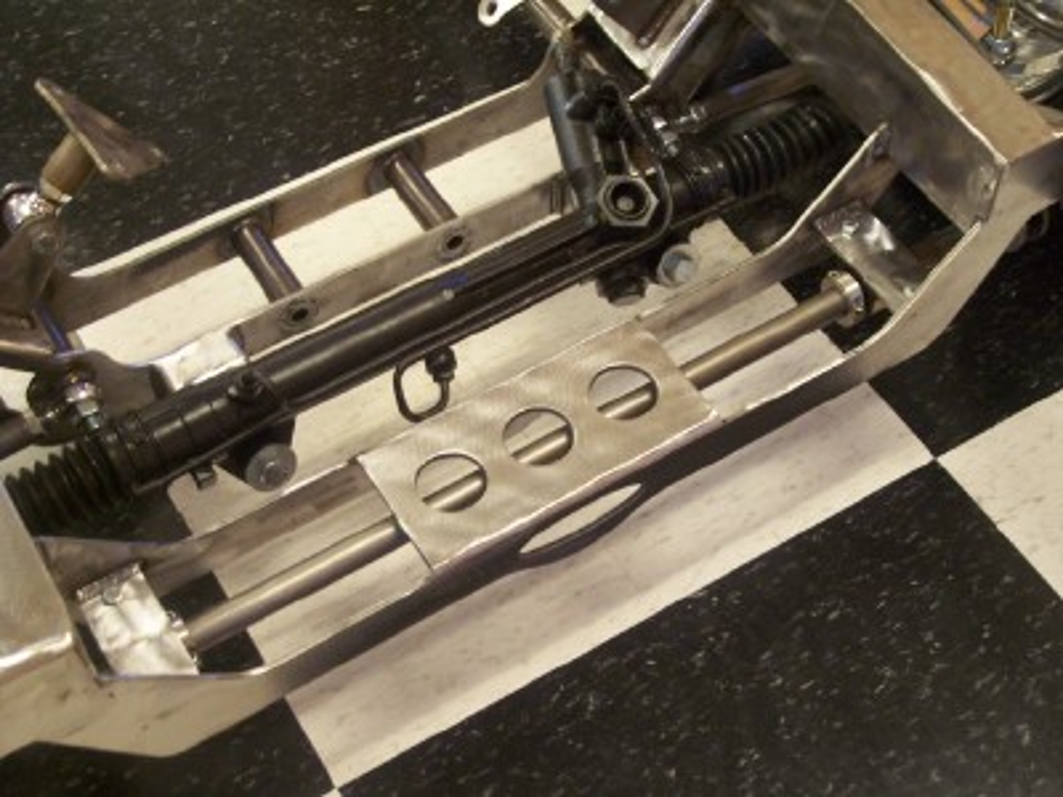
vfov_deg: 28.0
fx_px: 1597
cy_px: 398
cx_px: 532
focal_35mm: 52
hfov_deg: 36.8
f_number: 4
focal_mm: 10.7
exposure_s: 1/8
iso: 200
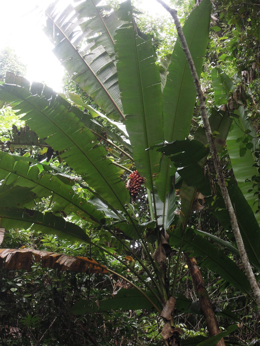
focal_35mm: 100
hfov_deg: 14.8
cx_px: 130
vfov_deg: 19.6
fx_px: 1001
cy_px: 173
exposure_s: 1/100
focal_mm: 17.9
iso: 400
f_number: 5.5
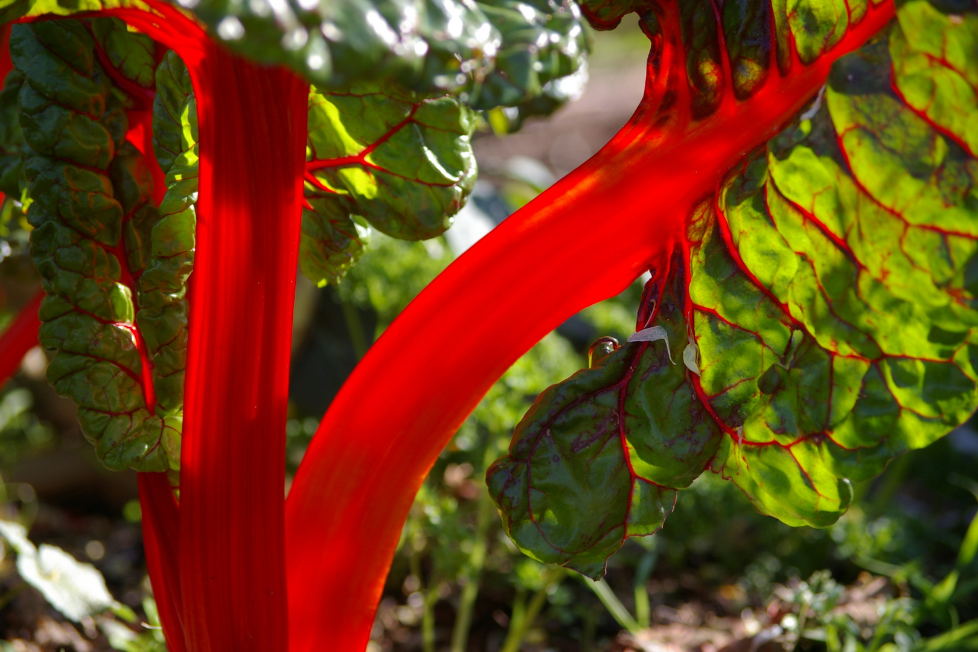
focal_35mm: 158
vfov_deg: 8.7
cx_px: 489
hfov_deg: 13.0
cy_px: 326
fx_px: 4278
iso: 200
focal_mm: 105
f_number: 5.6
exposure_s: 1/250
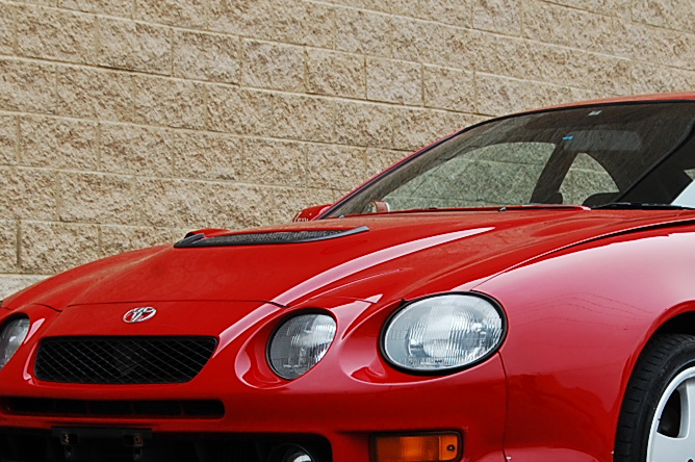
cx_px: 473
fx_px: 2083
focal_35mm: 108
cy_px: 384
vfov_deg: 12.6
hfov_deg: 18.9
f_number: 10
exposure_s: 1/250
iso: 400
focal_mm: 32
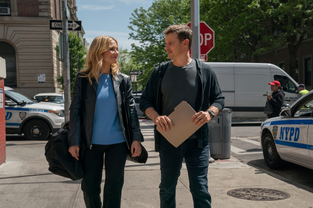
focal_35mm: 49
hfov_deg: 40.3
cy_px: 104
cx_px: 156
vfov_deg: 27.5
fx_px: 426
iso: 250
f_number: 6.3
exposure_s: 1/800
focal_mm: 49
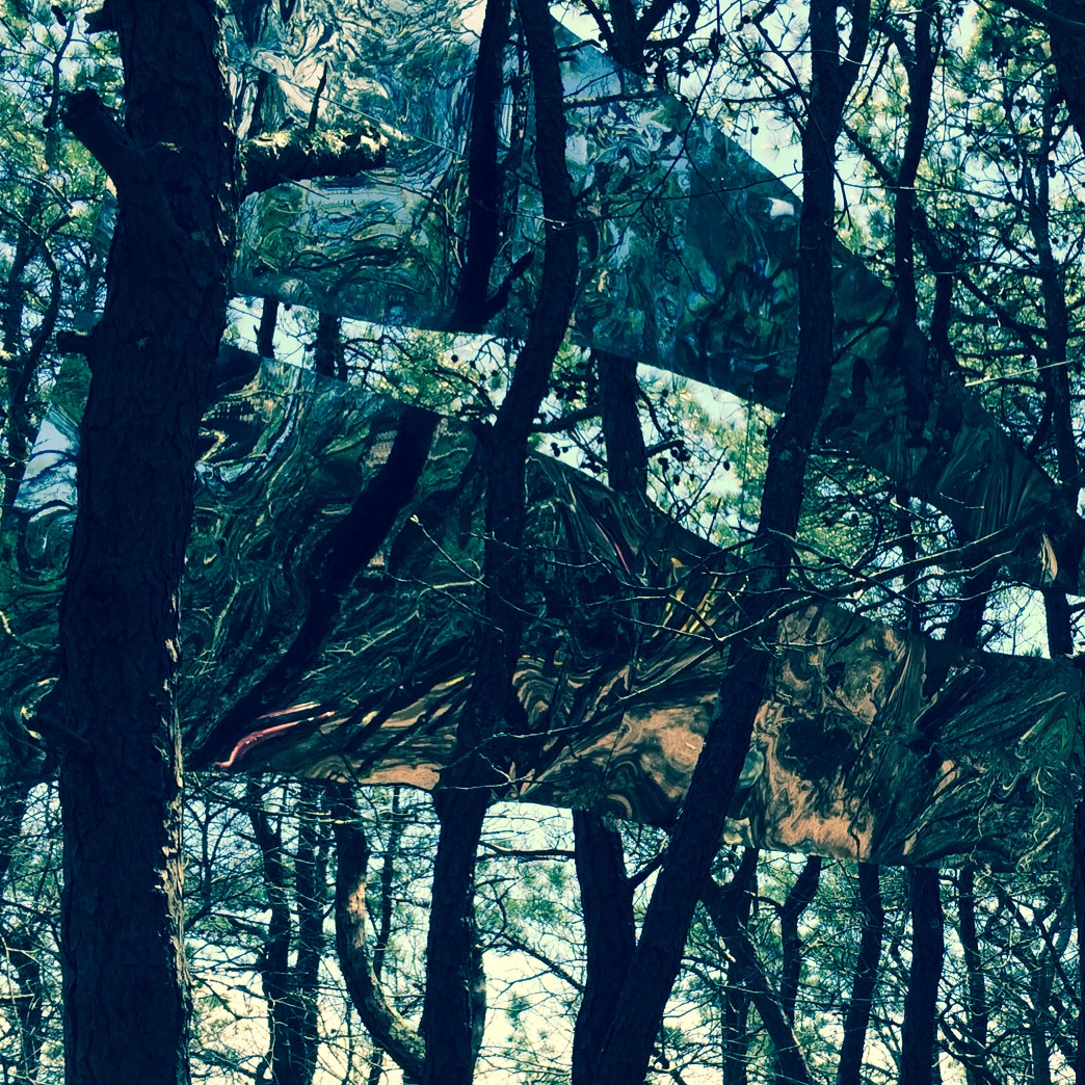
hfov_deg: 32.2
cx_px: 811
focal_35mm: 52
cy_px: 727
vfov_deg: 32.5
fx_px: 1844
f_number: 2.2
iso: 32
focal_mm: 4.12
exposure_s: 1/820
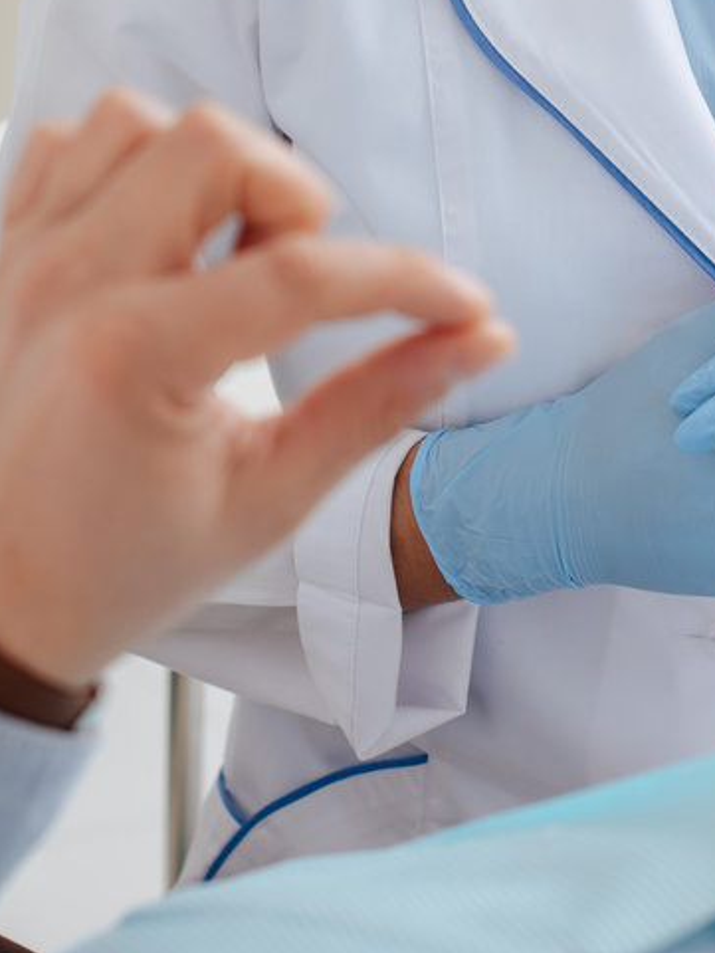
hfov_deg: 8.1
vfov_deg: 10.6
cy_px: -174
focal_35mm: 184
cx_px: 315
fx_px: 5065
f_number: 4
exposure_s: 1/200
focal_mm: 50
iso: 100
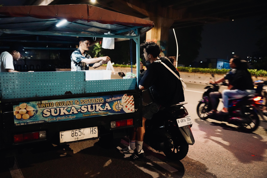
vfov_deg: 40.0
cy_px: 89
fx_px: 245
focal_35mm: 33
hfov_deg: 57.2
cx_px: 134
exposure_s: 1/160
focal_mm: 33
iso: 12800
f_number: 2.8
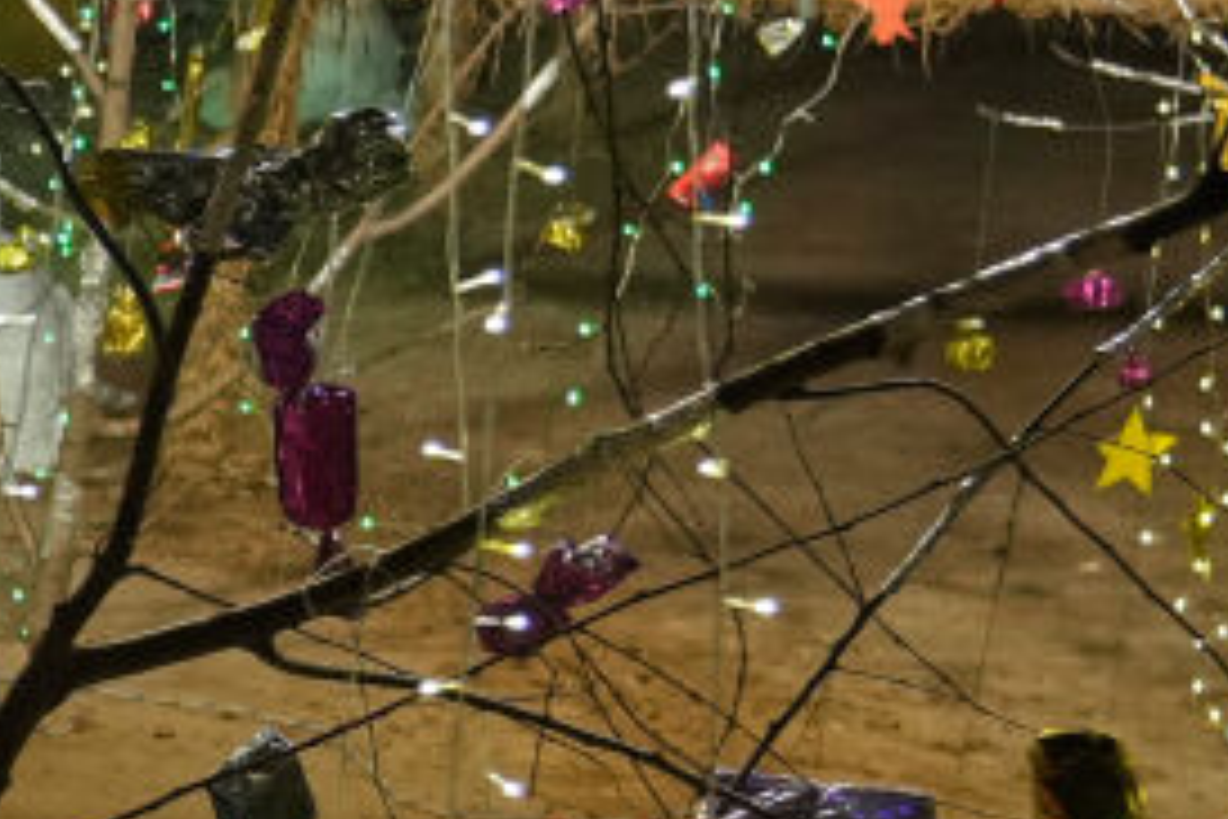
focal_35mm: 142
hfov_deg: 12.1
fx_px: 4843
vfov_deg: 9.7
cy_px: 538
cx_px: -1541
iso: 800
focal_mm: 22
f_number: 2.8
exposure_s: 1/500
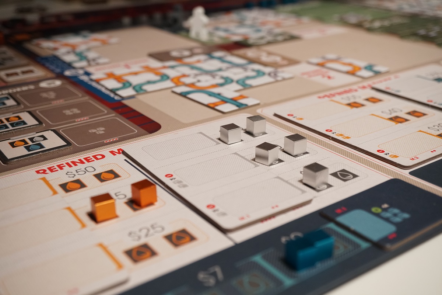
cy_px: 148
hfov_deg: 43.6
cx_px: 221
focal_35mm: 45
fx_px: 552
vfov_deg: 29.9
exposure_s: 1/100
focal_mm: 30
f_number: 5
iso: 1000
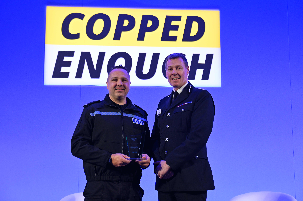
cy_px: 100
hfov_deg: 36.9
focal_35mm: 54
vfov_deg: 25.0
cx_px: 152
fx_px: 454
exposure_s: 1/125
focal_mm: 54
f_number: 4
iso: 900
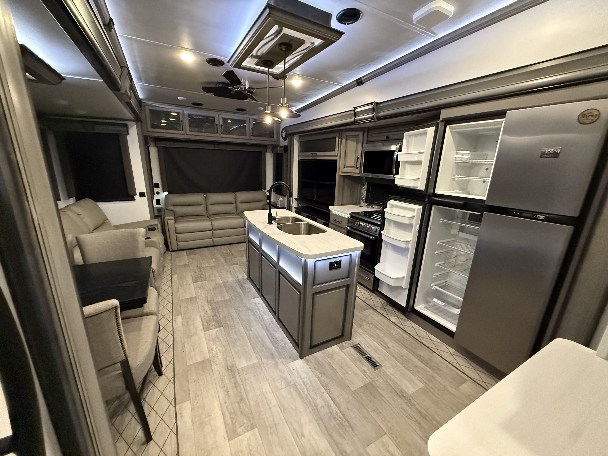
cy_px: 228
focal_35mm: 14
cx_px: 304
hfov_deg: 102.1
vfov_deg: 85.7
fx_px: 246
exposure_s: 1/60
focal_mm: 2.22
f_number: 2.2
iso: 800
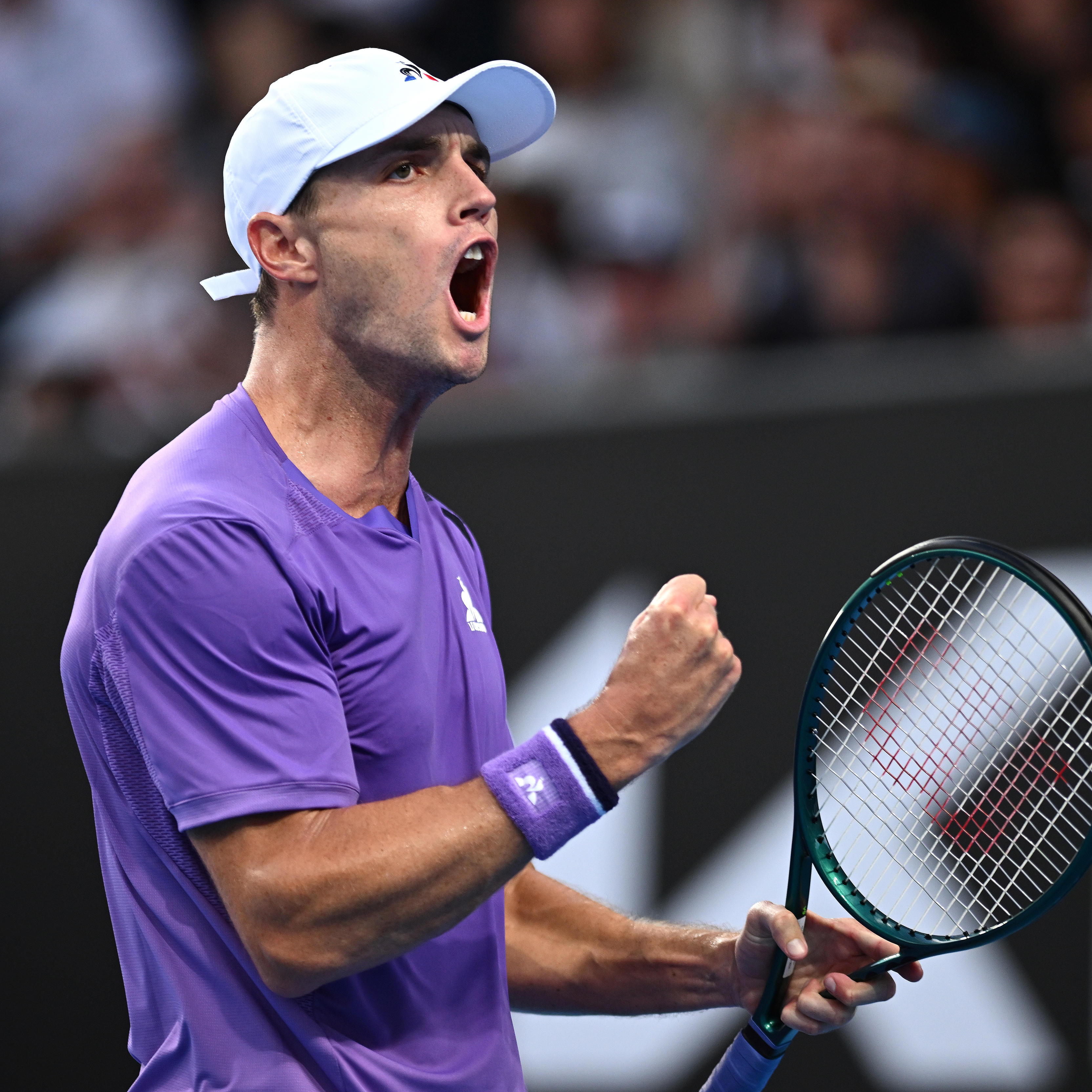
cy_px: 546
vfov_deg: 4.6
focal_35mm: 383
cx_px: 526
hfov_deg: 4.6
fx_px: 13669
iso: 1250
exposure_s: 1/2000
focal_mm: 300
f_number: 2.8
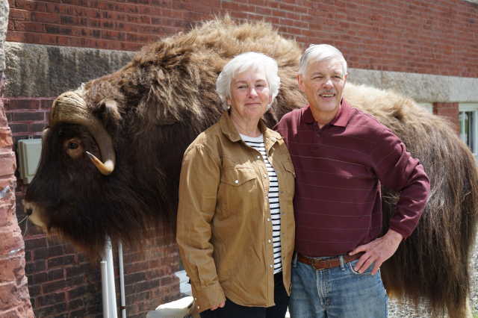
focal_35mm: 50
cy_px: 159
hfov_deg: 39.6
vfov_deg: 27.0
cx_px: 239
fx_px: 664
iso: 100
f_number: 6.3
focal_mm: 50
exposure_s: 1/200
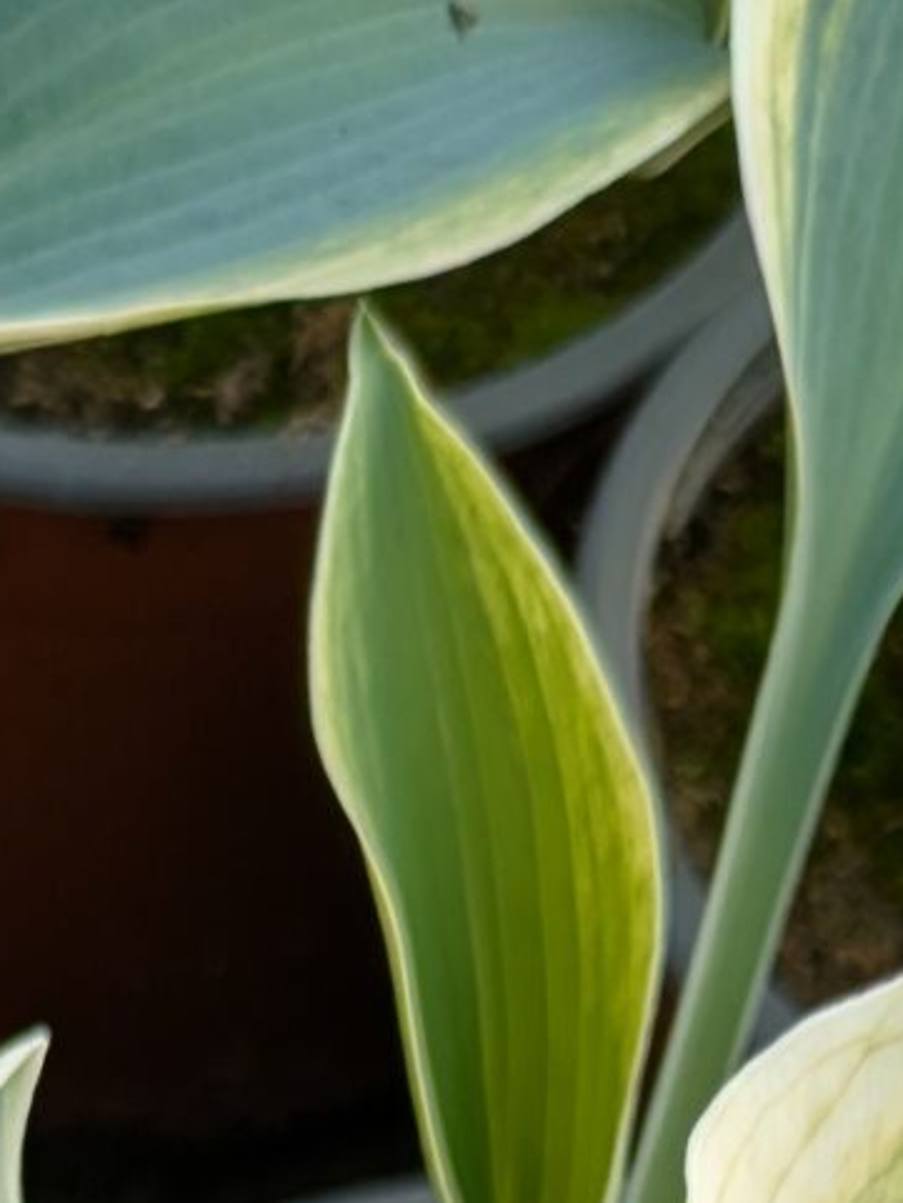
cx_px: 50
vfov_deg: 11.6
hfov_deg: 11.1
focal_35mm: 133
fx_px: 4624
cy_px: 3079
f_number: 1.89
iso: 54
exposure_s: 1/836
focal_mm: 5.43
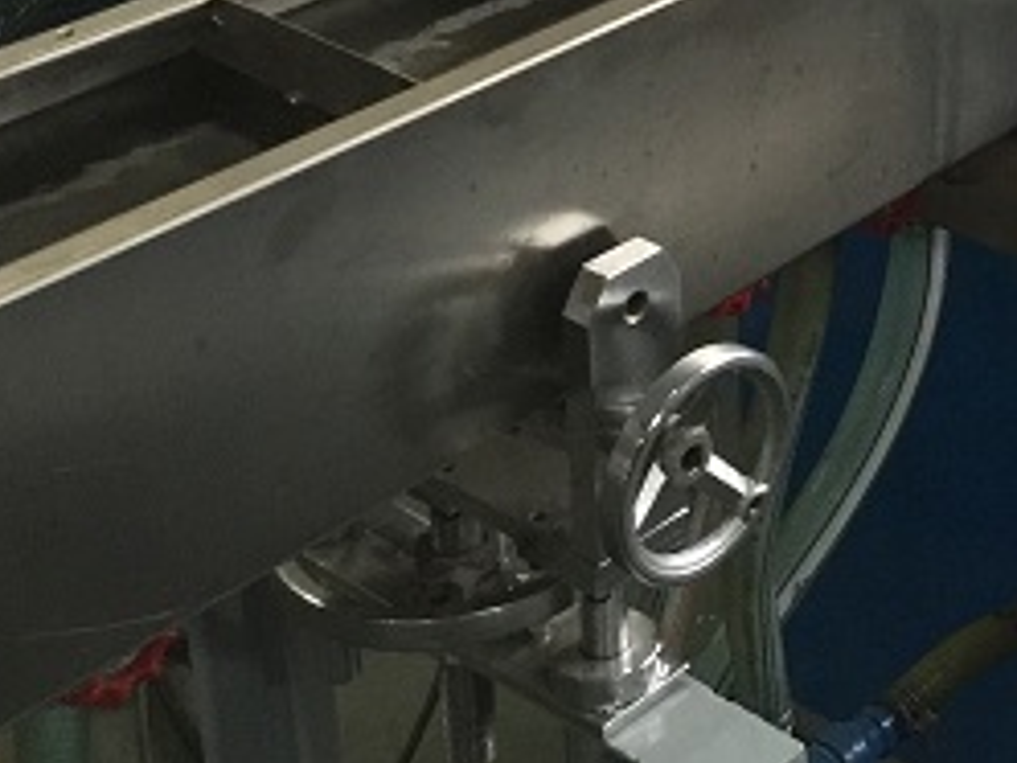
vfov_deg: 16.9
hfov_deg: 21.8
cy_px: -244
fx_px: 2409
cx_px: 1275
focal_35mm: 82
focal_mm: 4.15
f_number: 2.2
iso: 100
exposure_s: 1/17
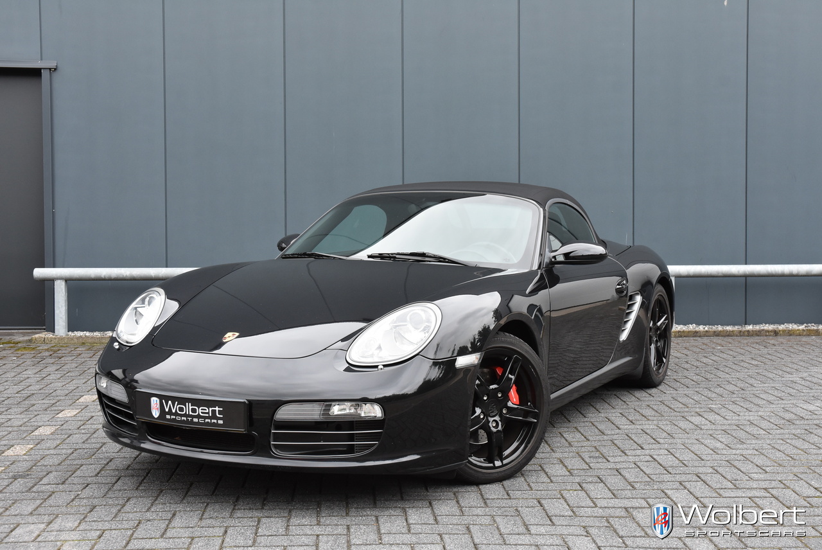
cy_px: 275
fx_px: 1063
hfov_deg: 42.3
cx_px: 411
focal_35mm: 46
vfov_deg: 29.0
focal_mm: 31
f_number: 7.1
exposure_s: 1/200
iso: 800
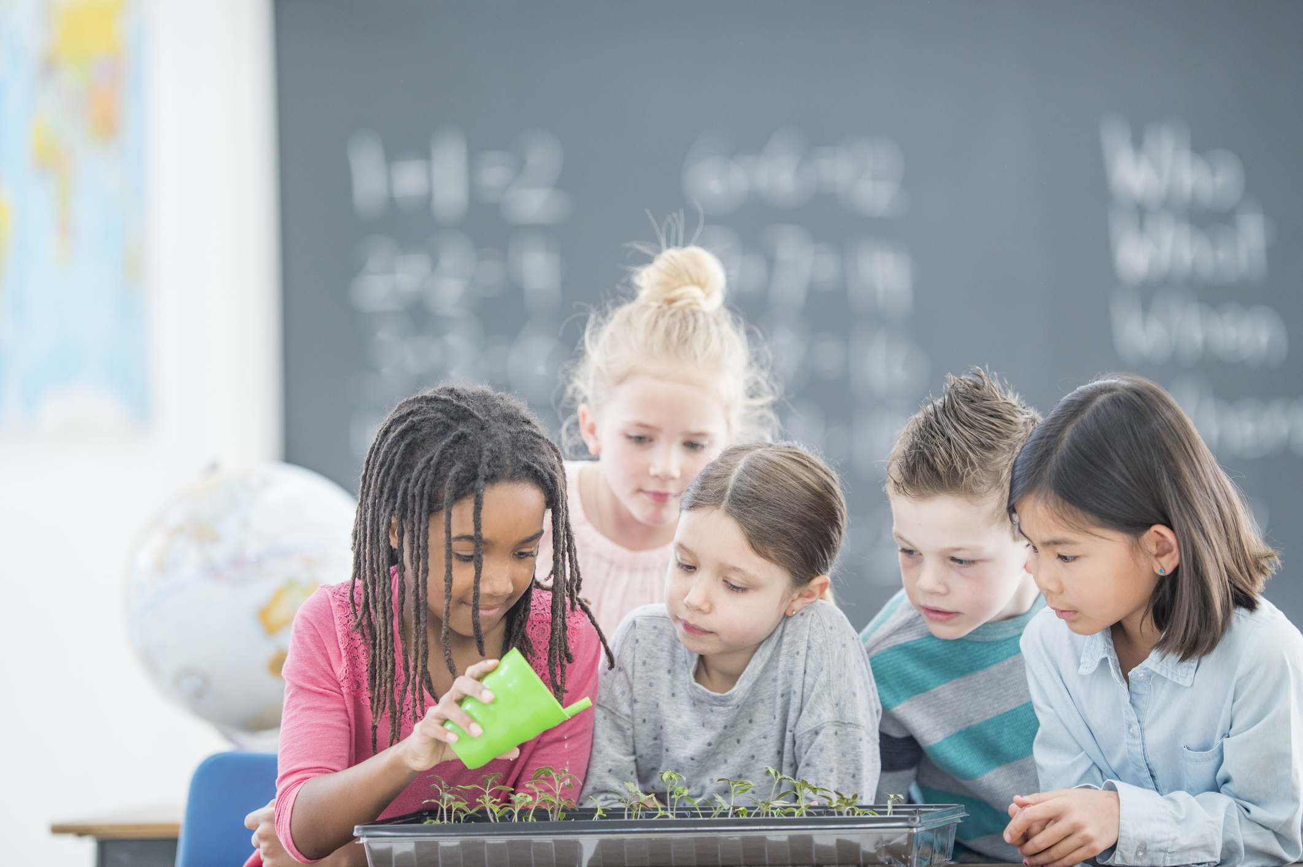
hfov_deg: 10.3
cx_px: 652
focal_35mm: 200
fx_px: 7235
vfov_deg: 6.9
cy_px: 434
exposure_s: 1/200
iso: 200
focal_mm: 200
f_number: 2
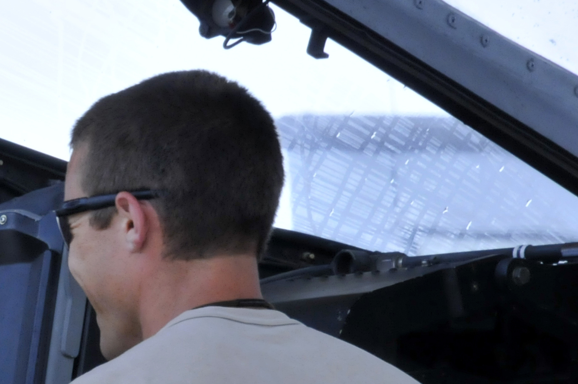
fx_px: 22400
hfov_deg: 1.5
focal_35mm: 1397
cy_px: 443
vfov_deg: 1.0
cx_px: -297
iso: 800
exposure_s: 1/100
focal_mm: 300
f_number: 22
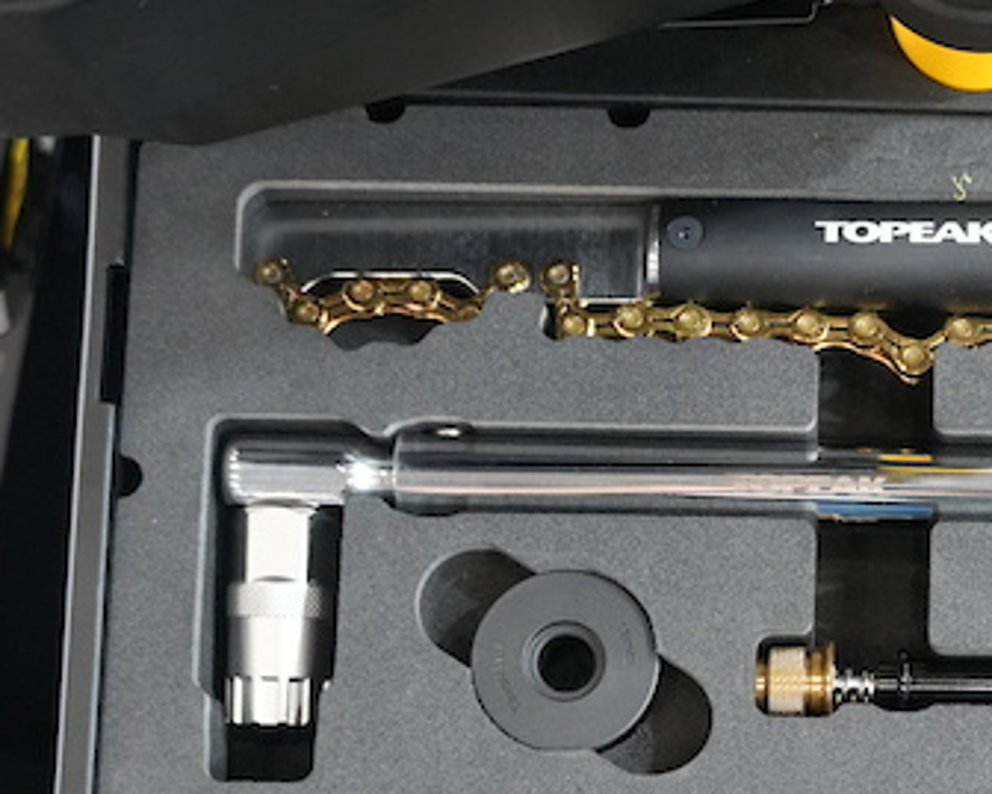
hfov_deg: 19.3
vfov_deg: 15.7
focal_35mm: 97
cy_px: 683
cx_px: 954
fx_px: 2852
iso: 3200
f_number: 4.5
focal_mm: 29
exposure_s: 1/160
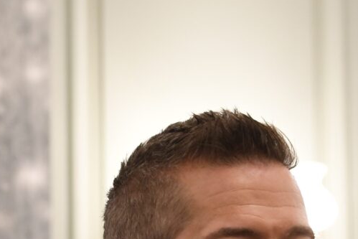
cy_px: 339
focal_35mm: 323
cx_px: 254
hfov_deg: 6.4
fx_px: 3213
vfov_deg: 4.2
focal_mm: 70
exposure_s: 1/40
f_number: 5.6
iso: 1000
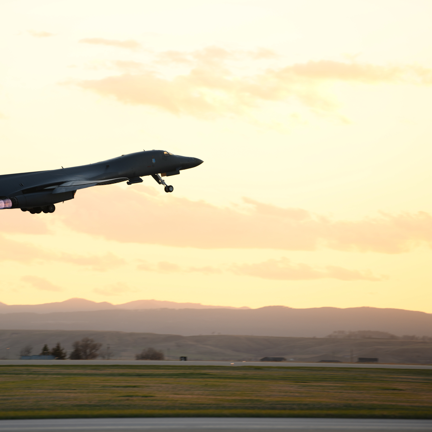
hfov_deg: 6.8
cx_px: 120
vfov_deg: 6.8
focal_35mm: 256
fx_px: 3615
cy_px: 216
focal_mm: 200
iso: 125
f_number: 3.5
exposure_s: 1/200
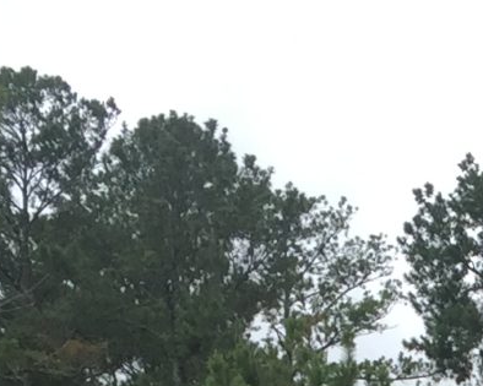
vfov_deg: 7.4
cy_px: 1162
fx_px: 2630
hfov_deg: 9.9
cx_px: 865
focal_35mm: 184
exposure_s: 1/1130
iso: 32
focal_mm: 4.15
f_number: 2.2
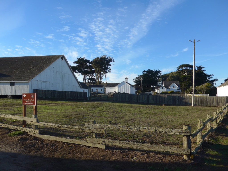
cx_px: 114
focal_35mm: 29
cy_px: 86
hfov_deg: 61.7
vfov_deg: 48.2
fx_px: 191
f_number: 2.8
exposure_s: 1/1000
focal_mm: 6
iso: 80
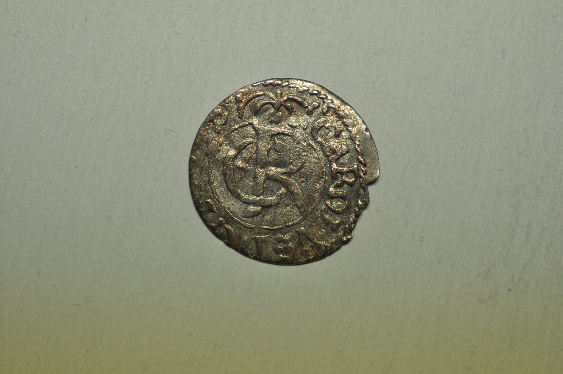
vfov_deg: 15.2
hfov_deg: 22.6
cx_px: 282
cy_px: 187
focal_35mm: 90
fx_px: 1406
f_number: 4.5
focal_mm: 60
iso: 400
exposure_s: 1/320
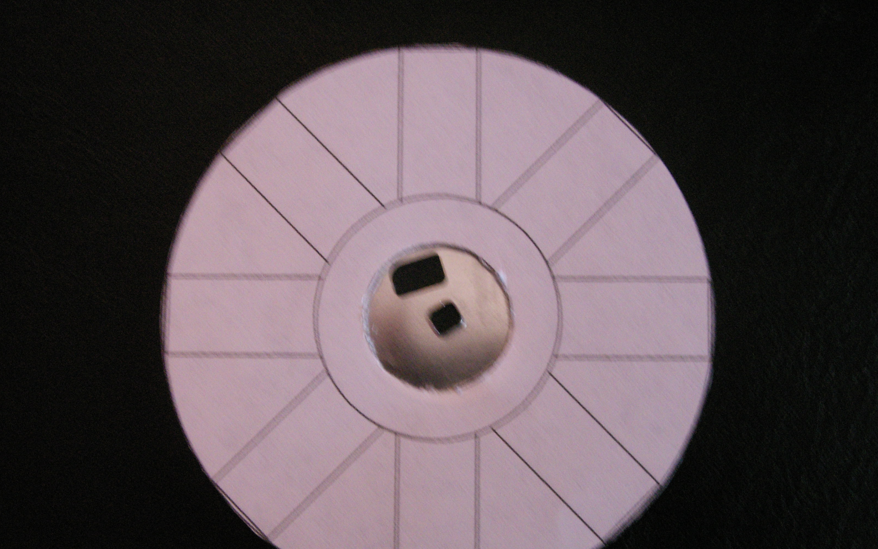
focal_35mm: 40
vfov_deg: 31.9
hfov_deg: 49.3
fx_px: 957
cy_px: 329
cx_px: 433
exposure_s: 1/8
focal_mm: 7.7
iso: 160
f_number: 3.5
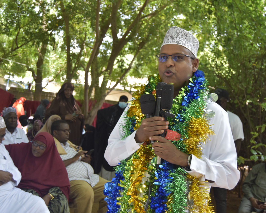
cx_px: 145
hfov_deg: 35.6
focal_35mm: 53
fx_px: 414
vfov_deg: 28.8
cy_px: 107
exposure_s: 1/125
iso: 400
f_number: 5.6
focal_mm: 31
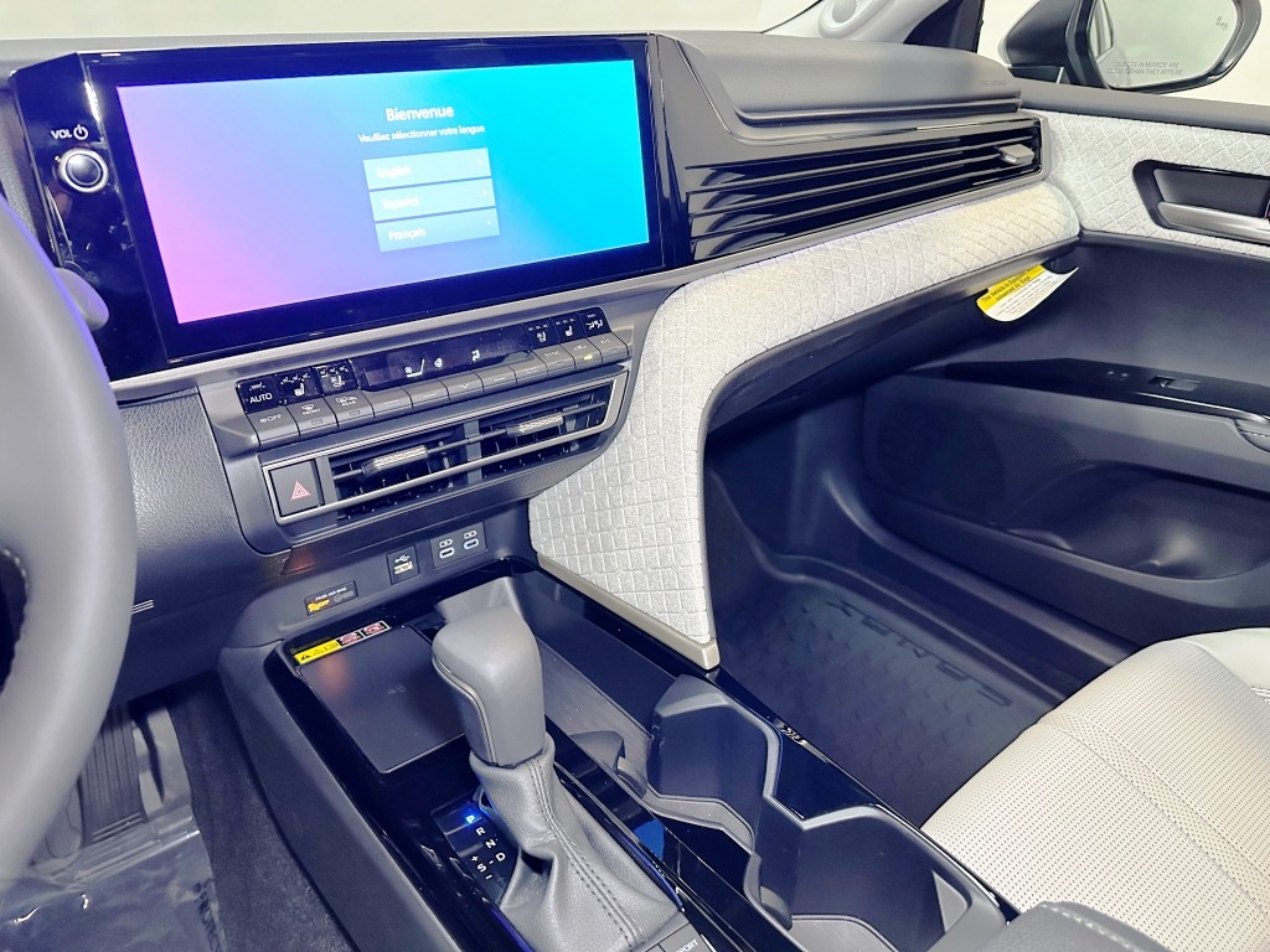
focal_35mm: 24
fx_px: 881
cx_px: 635
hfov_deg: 71.6
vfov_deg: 56.8
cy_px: 476
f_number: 1.78
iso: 640
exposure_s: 1/60
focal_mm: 6.86
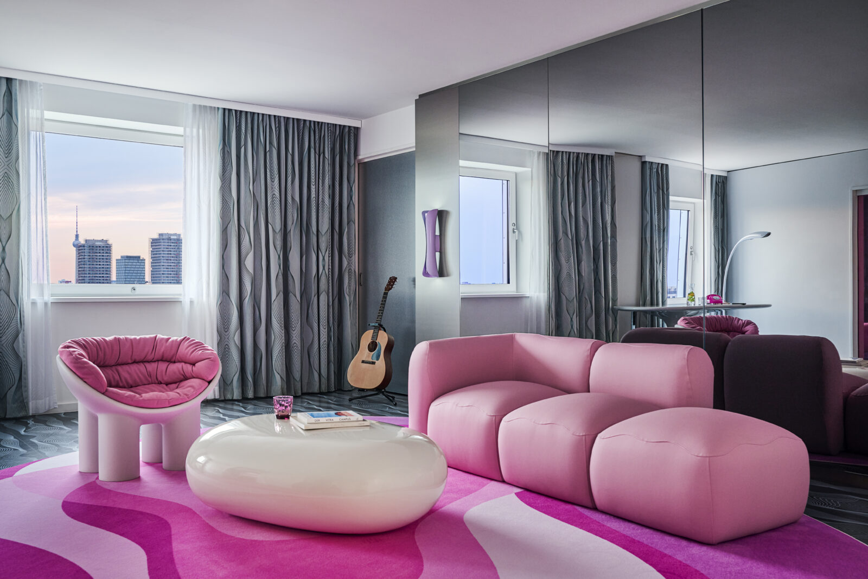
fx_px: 844
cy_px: 290
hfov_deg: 54.4
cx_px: 434
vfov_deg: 37.9
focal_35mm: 35
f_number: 8
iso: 400
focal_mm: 35
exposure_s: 1/4
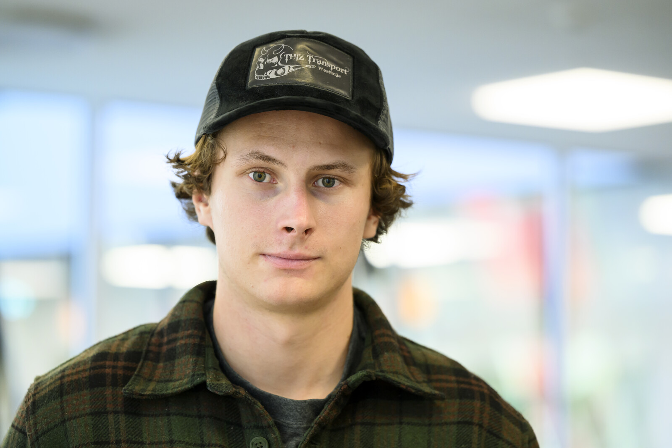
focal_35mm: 110
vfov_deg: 12.5
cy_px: 224
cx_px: 336
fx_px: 2053
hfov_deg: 18.6
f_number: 2.8
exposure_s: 1/320
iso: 2000
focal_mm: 110
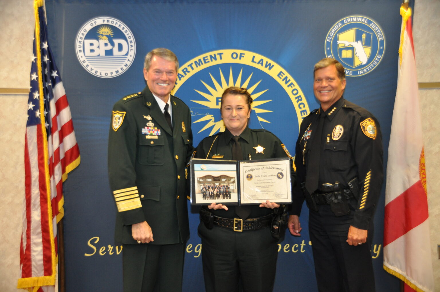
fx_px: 476
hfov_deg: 49.6
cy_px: 146
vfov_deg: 34.1
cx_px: 220
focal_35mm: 39
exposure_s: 1/60
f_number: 4
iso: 800
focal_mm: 26
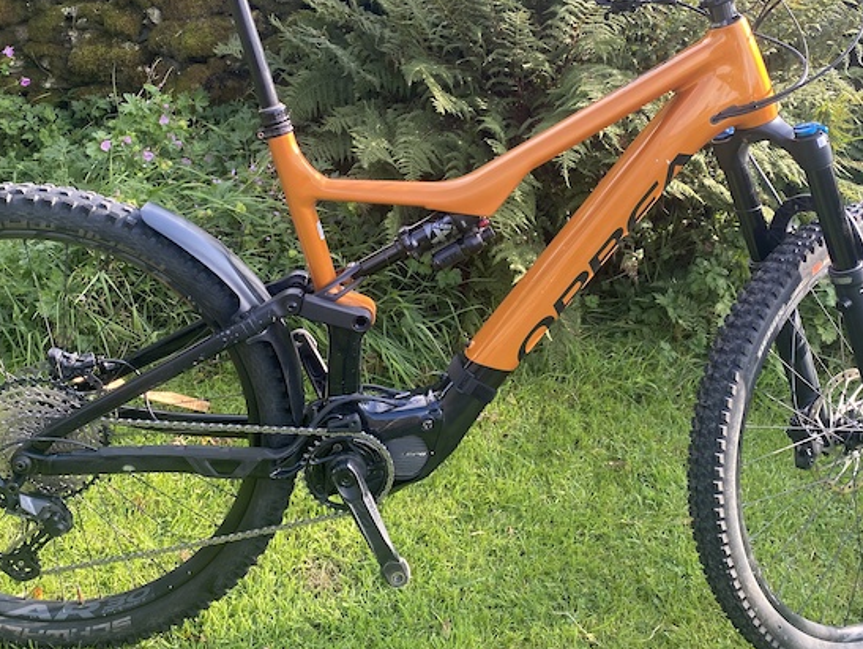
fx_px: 948
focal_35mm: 38
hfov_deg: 48.9
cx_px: 421
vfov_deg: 37.7
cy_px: 278
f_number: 1.8
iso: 32
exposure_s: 1/132
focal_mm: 4.25
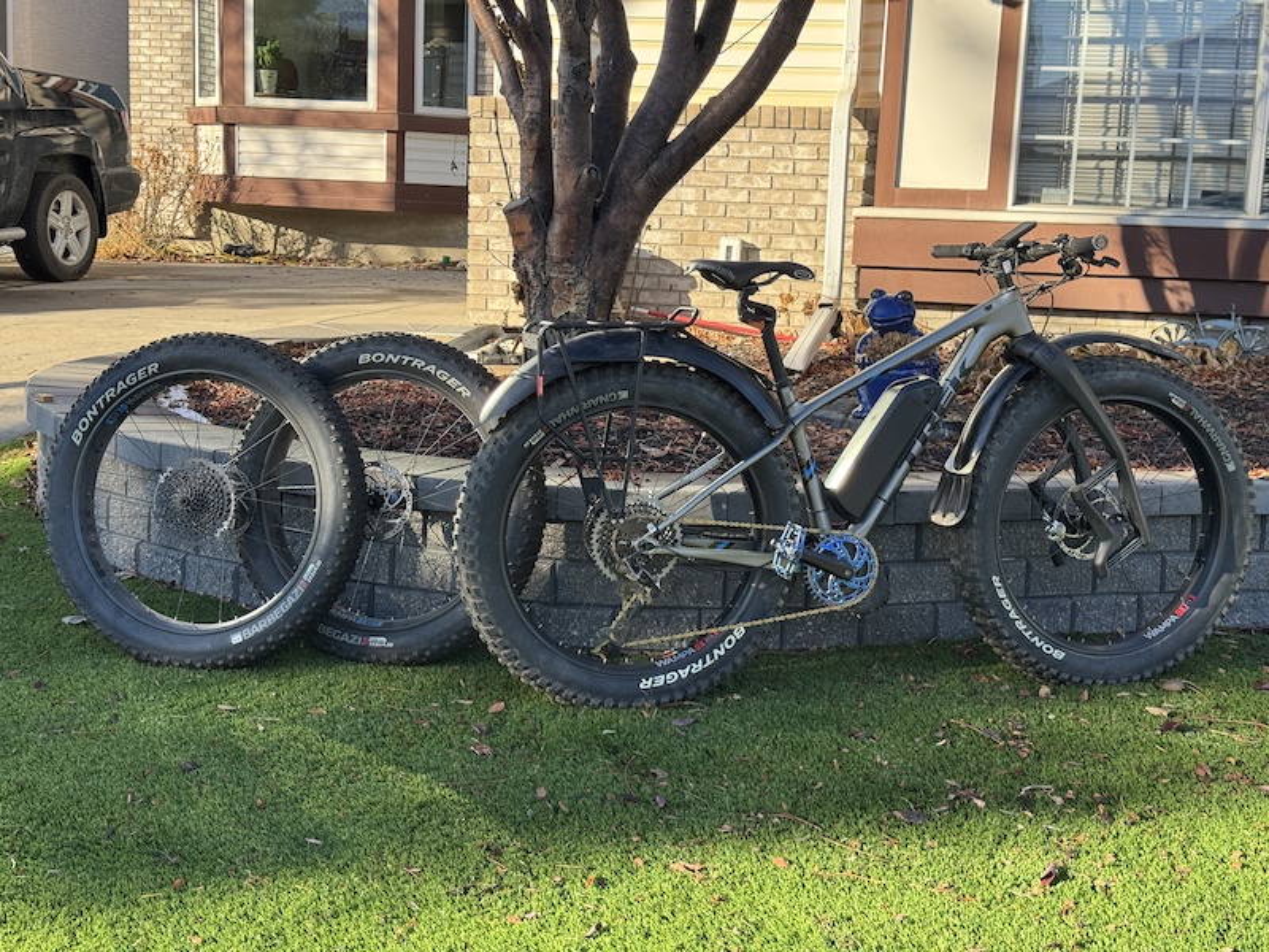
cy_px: 476
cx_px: 634
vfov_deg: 30.3
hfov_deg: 39.7
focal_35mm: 48
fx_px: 1760
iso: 64
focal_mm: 6.76
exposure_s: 1/693
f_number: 1.78
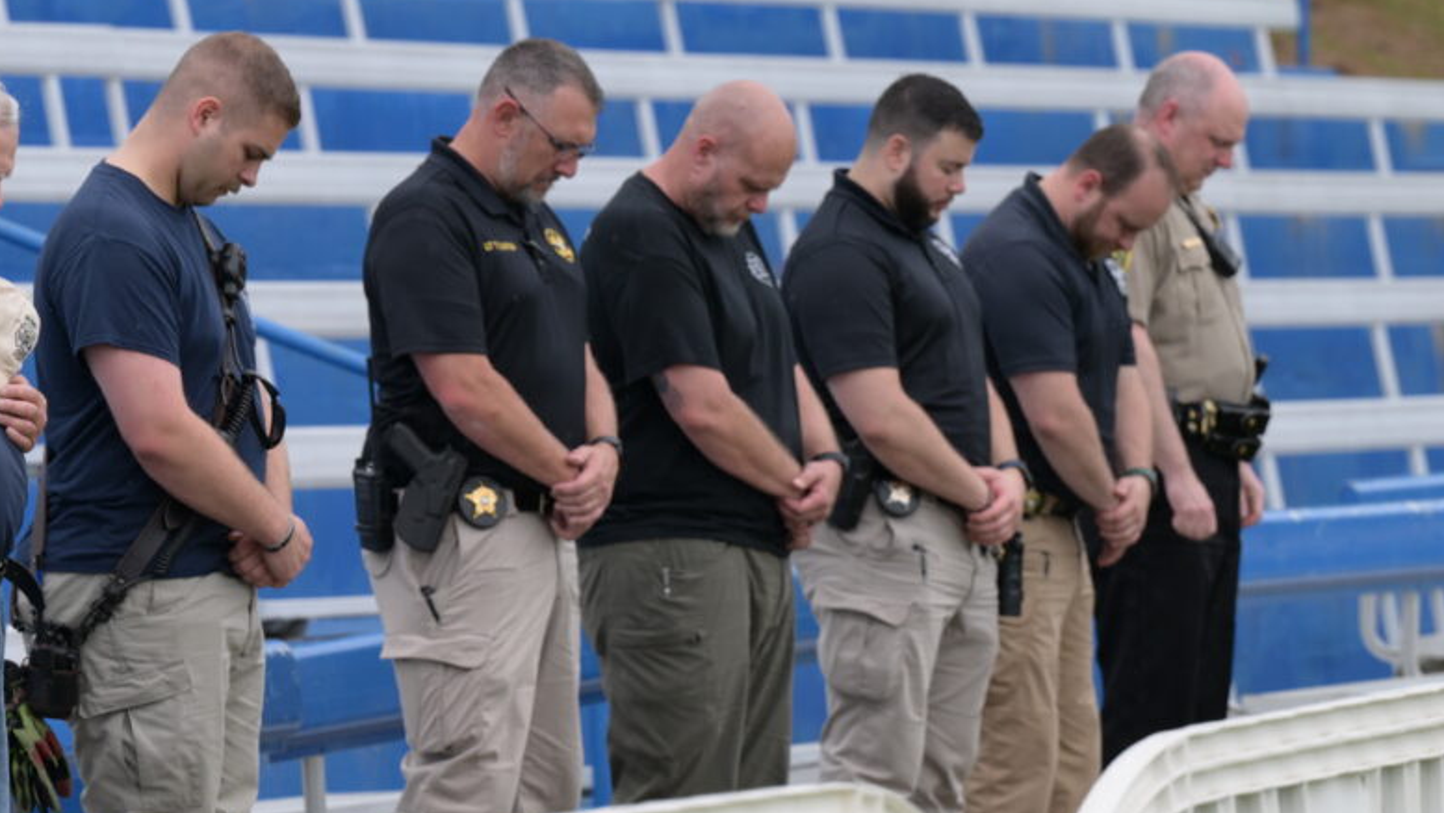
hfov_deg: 6.0
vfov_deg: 3.4
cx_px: 496
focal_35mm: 362
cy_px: 347
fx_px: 13864
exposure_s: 1/640
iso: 250
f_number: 5.6
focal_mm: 175
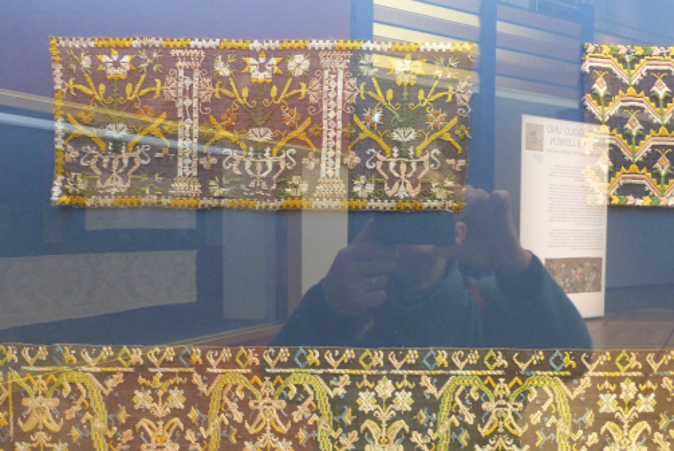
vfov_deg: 42.2
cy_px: 263
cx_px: 399
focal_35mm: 31
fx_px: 581
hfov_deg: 59.8
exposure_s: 1/25
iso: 400
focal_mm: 4.3
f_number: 3.3
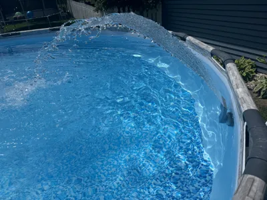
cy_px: 100
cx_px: 134
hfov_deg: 71.6
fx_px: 185
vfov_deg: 56.8
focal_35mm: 24
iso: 64
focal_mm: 6.76
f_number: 1.78
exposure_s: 1/12346
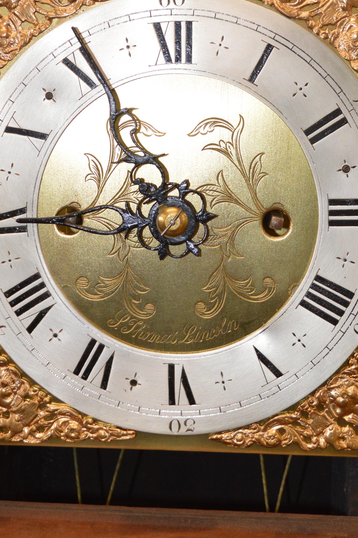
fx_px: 1076
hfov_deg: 18.9
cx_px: 176
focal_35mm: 72
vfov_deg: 27.9
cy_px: 178
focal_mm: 30
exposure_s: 1/60
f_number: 4.5
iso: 1100
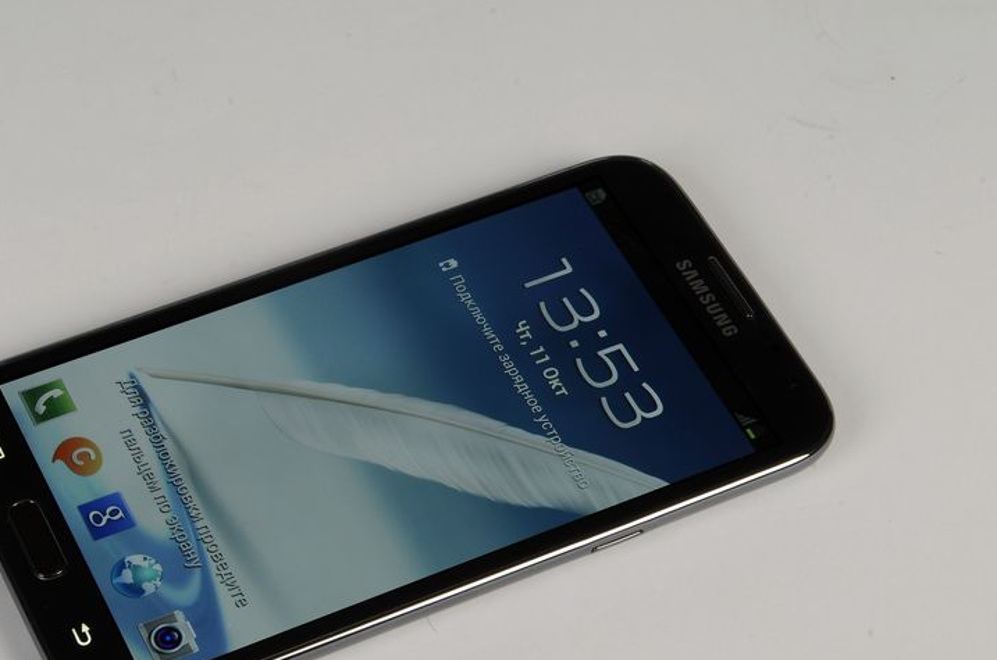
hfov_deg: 19.7
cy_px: 379
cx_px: 377
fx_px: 2864
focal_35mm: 104
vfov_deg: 13.2
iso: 200
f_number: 22
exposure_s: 4
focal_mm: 55
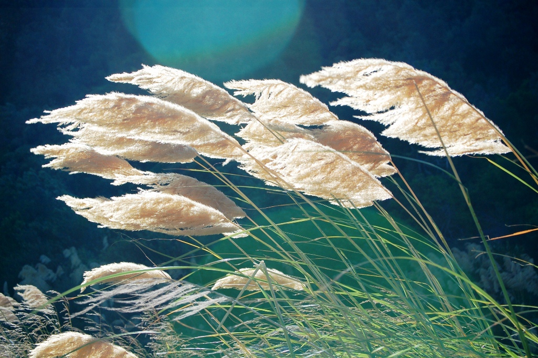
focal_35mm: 82
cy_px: 179
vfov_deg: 16.5
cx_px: 269
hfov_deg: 24.6
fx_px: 1232
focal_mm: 55
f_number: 5.6
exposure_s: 1/250
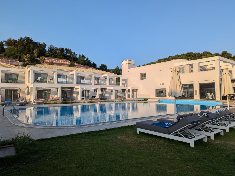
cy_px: 88
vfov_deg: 56.8
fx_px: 163
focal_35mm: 24
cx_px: 118
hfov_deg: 71.6
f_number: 1.85
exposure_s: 1/1664
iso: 45
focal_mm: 6.81
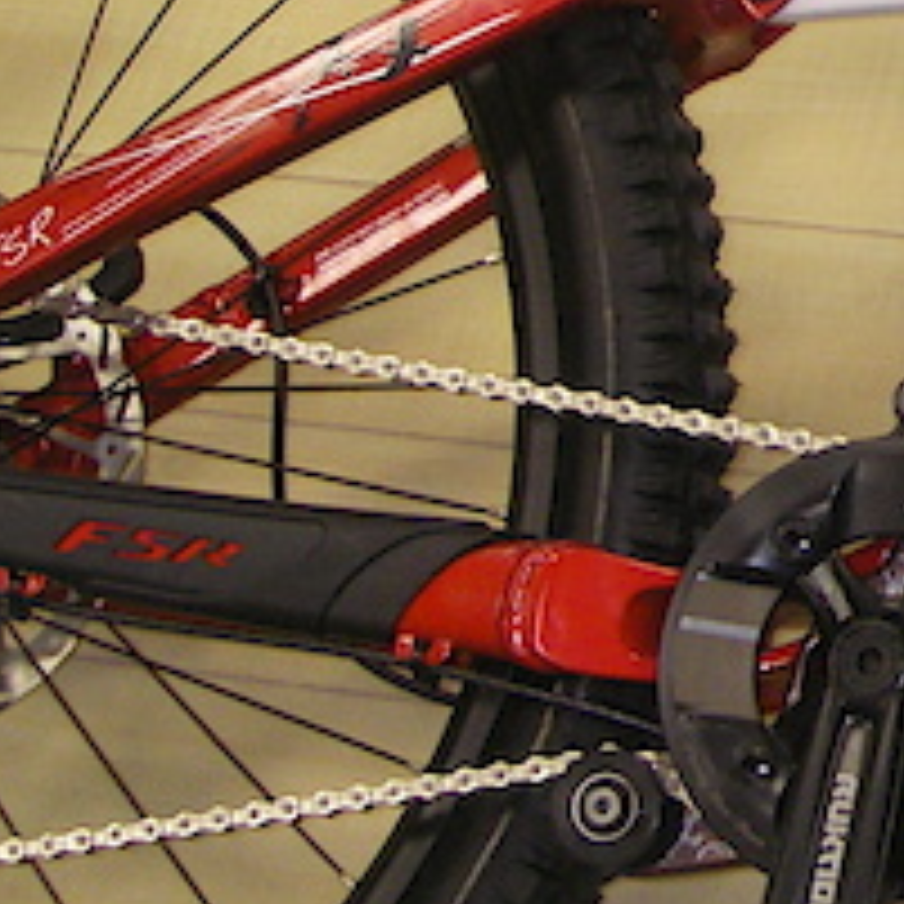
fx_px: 3959
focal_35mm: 134
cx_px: 1628
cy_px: 256
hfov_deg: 12.0
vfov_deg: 13.0
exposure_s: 1/50
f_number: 3.3
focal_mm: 6.3
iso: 160
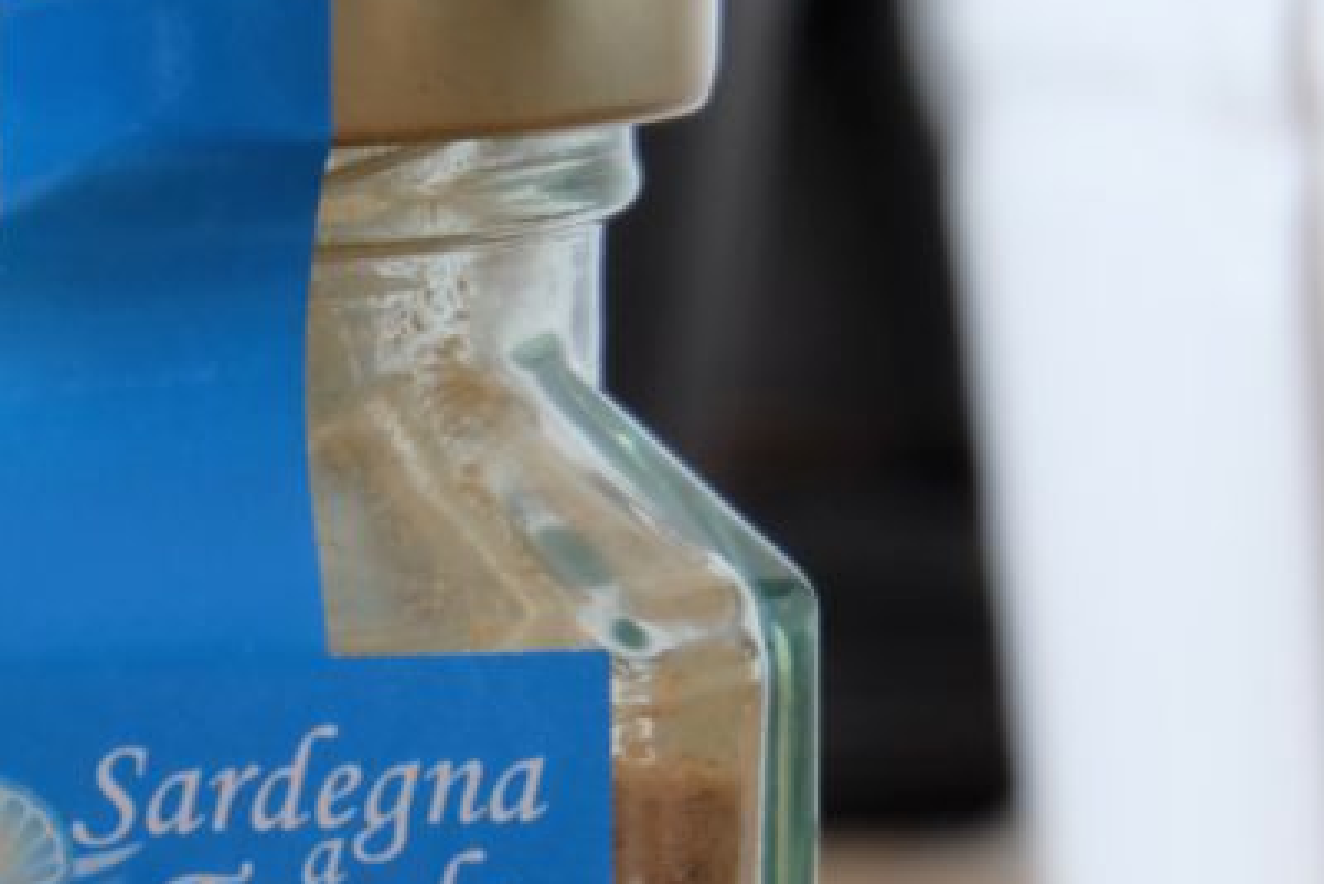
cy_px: 970
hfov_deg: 9.1
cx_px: 73
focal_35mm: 225
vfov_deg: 6.1
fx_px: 8278
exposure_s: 1/30
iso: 500
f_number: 5.6
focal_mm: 50
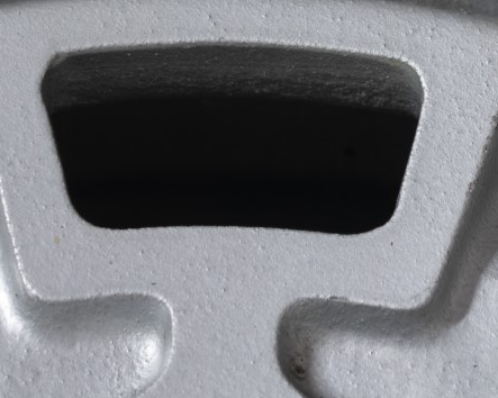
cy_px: 102
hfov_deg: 4.3
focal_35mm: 445
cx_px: 698
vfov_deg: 3.5
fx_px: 6556
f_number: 4
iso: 100
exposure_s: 1.3
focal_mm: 105
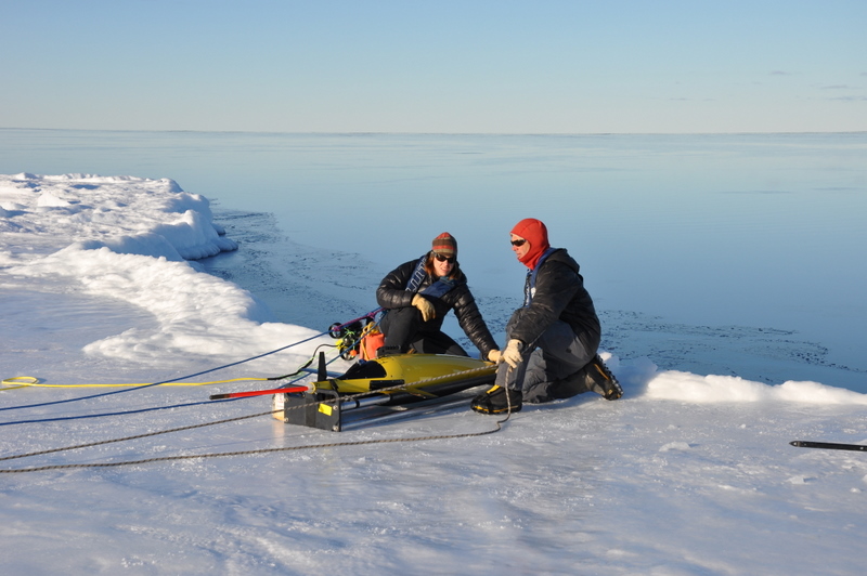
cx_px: 434
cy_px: 288
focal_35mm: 68
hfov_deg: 29.9
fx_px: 1624
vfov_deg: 20.1
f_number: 10
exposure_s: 1/400
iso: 200
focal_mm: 45
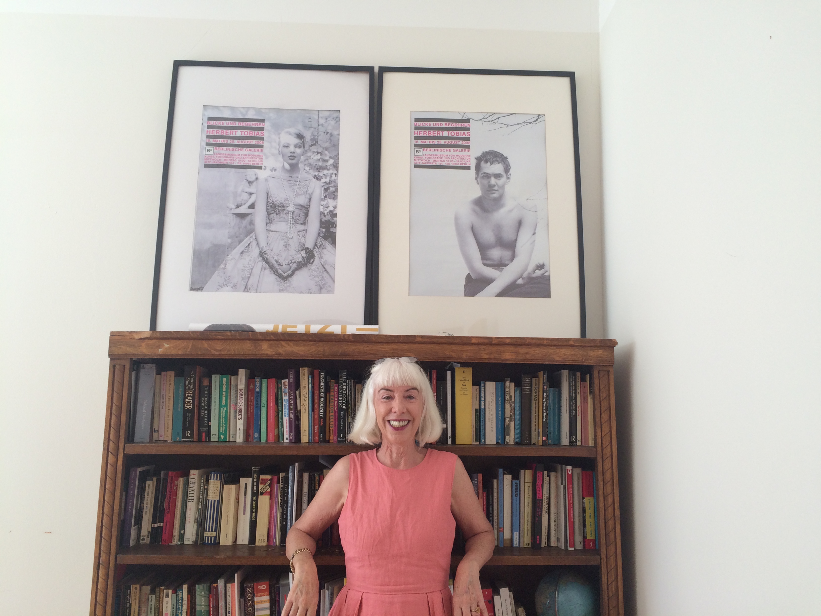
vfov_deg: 48.2
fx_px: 688
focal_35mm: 29
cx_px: 410
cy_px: 308
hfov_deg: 61.7
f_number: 2.2
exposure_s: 1/60
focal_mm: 4.15
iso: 50
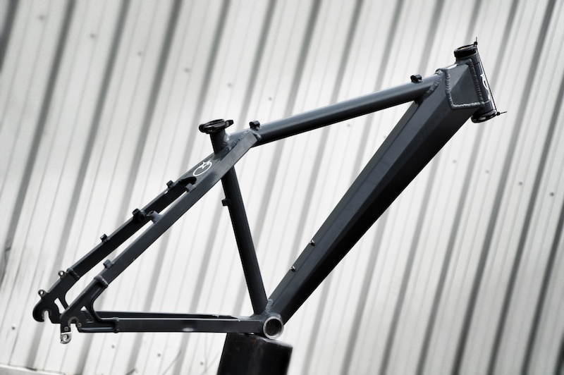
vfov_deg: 10.1
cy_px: 188
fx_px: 2113
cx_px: 282
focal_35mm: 135
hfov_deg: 15.2
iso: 200
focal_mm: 90
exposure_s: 1/250
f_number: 7.1
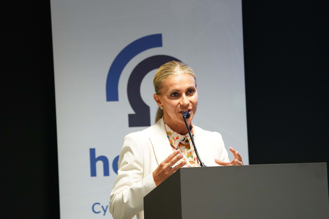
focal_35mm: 206
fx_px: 1882
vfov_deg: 6.7
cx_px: 164
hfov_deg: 10.0
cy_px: 110
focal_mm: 206
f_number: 5.6
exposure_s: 1/80
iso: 8000
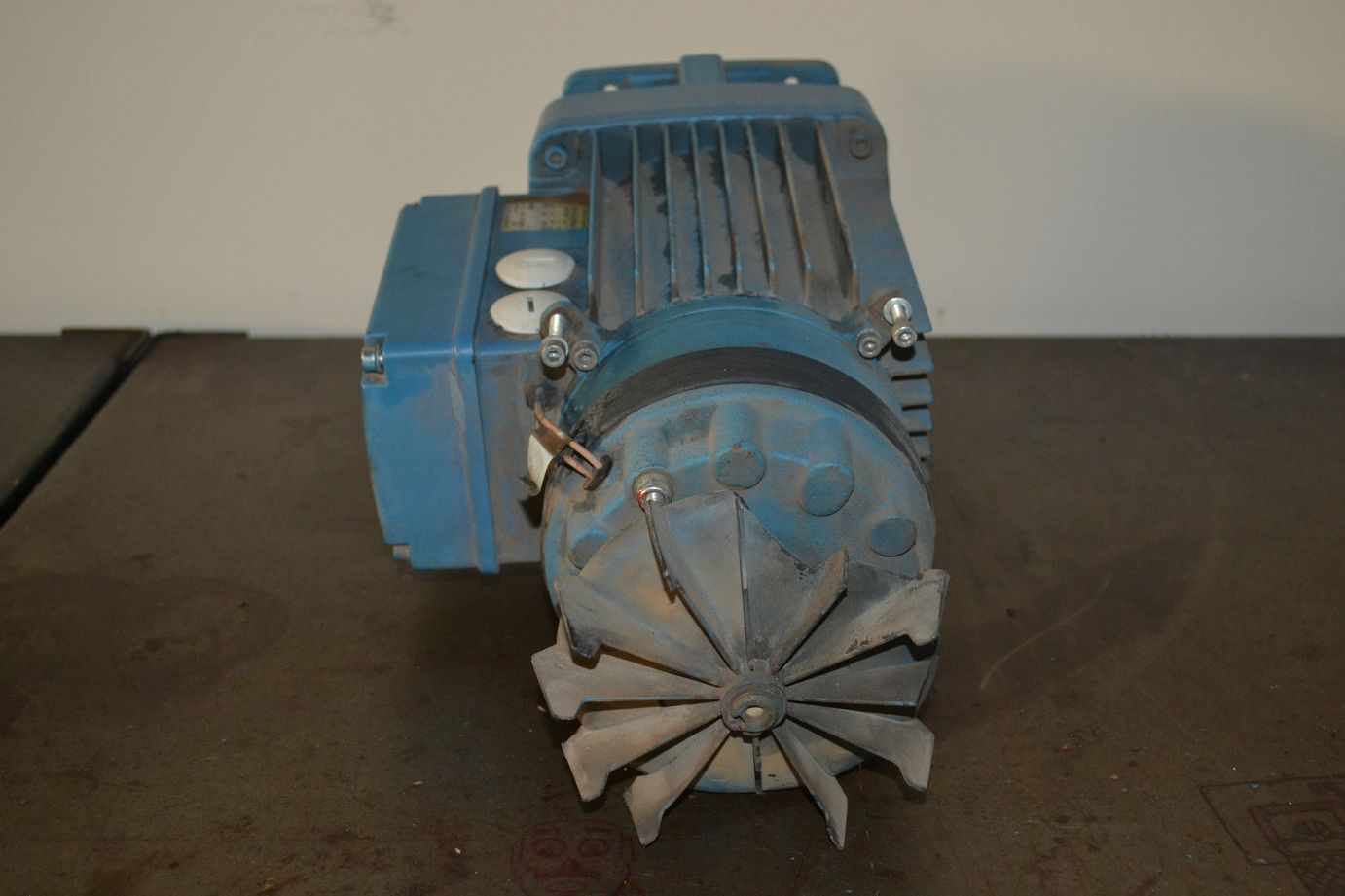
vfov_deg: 28.1
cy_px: 448
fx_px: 1793
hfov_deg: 41.1
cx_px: 672
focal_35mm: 48
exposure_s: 1/60
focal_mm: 32
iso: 1400
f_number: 4.8
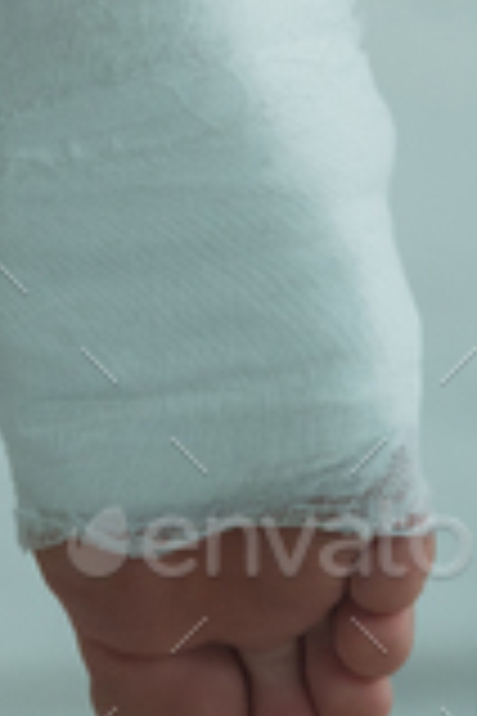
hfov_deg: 1.8
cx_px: -418
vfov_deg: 2.7
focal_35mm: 749
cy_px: -842
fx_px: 14885
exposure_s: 1/160
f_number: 3.2
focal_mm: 135
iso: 320
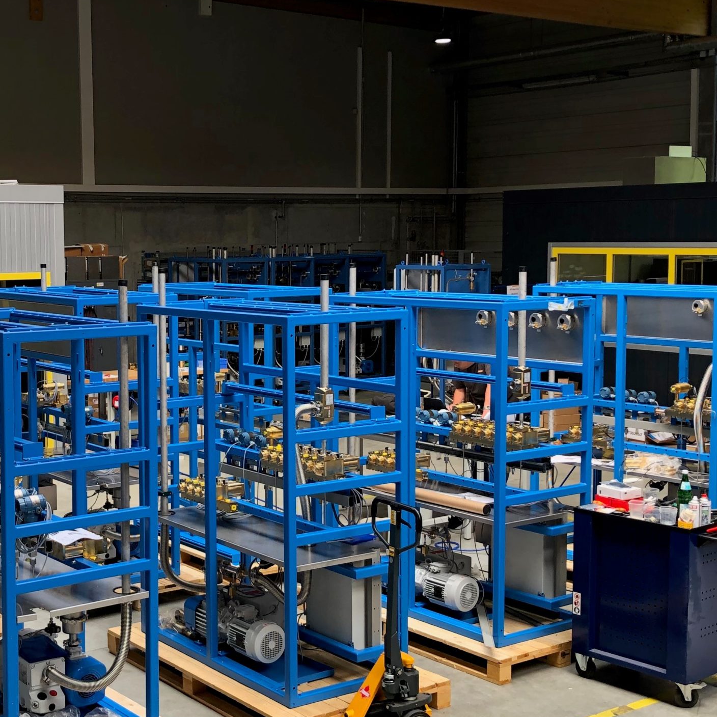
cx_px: 147
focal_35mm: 45
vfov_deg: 37.5
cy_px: 387
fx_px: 1055
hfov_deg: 36.3
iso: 40
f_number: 1.8
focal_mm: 3.99
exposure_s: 1/120
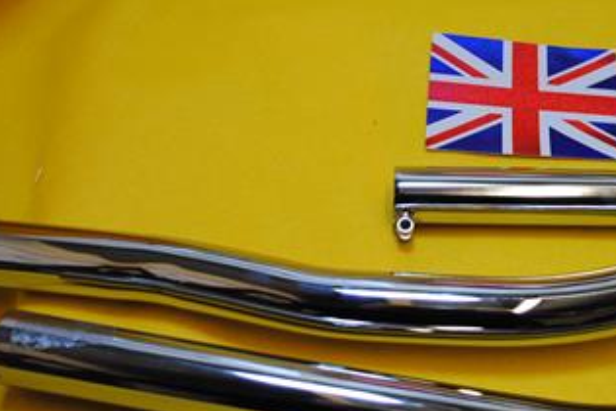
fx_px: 1044
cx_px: 458
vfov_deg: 22.2
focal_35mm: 61
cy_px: 162
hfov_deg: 32.3
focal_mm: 20
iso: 200
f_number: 3.8
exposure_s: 1/30
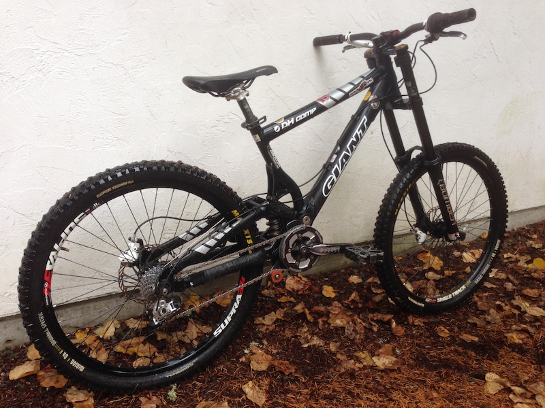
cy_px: 204
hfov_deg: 55.4
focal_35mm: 33
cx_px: 272
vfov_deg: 42.9
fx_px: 520
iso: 50
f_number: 2.4
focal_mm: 4.12
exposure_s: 1/60
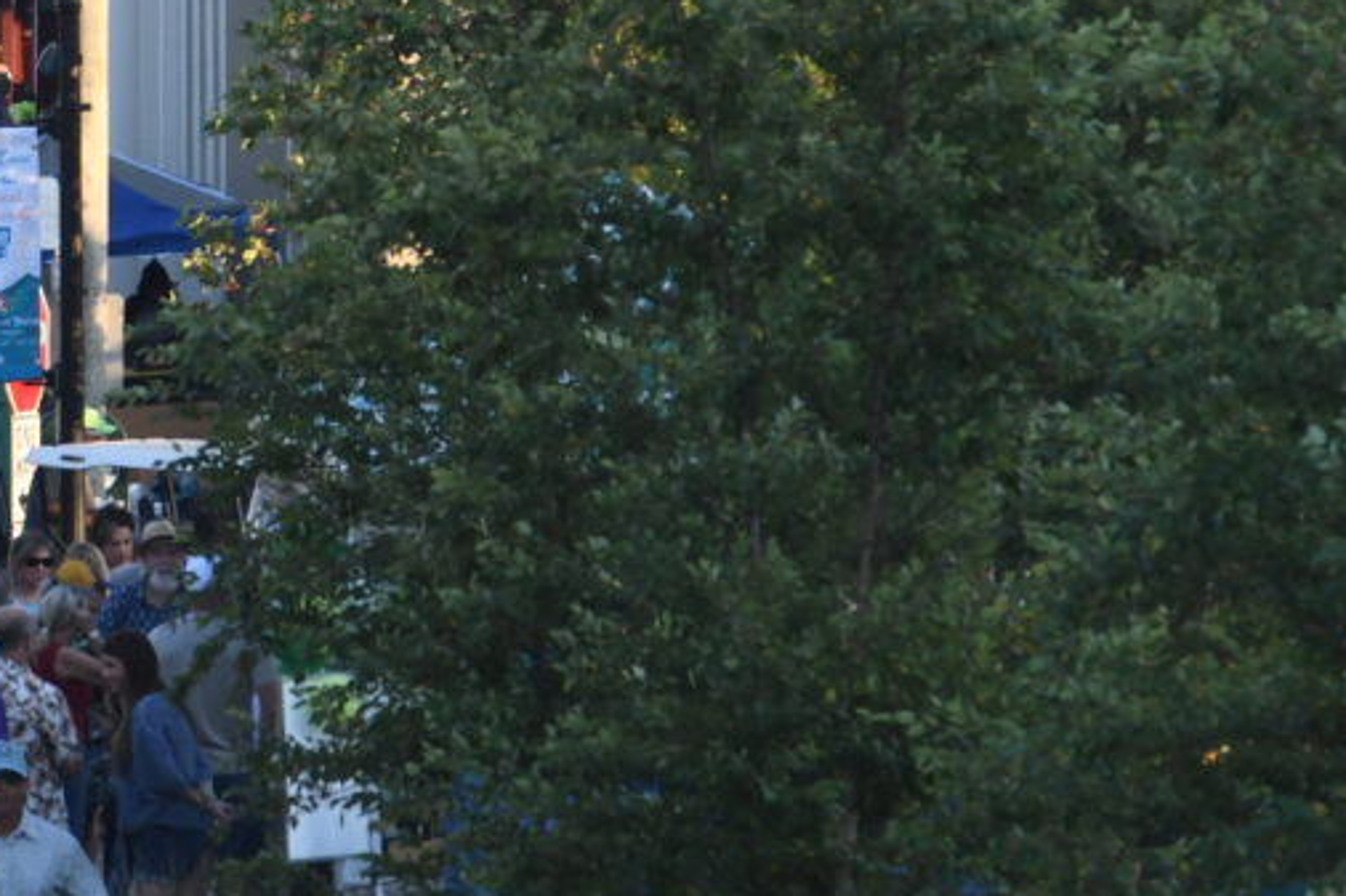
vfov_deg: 2.3
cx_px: -591
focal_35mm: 592
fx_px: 22126
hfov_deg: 3.5
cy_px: 8
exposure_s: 1/100
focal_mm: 130
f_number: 10
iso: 500
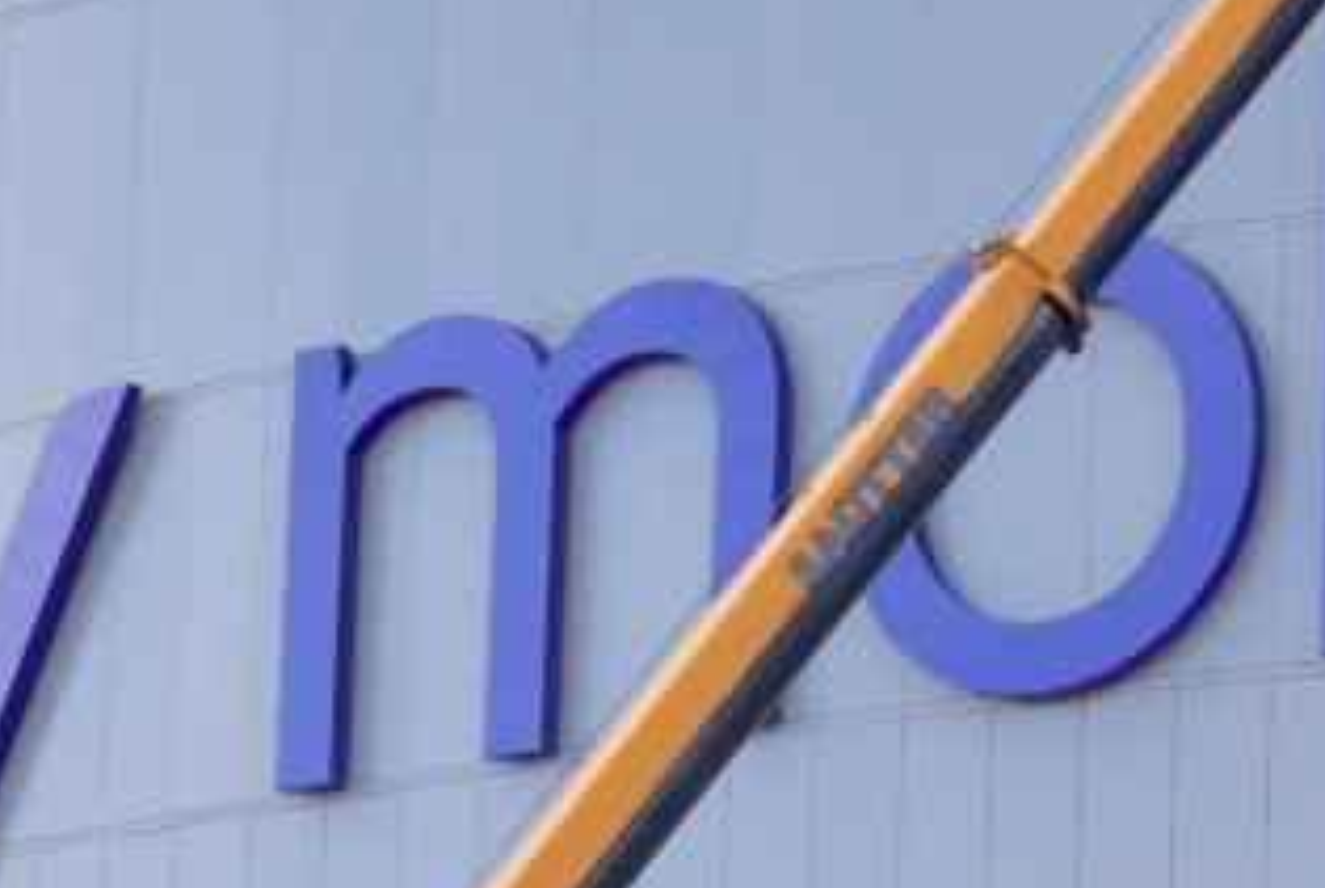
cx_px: 1068
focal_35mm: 428
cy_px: 928
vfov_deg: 3.2
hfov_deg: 4.8
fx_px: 15771
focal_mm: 75
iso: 400
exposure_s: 1/1250
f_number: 5
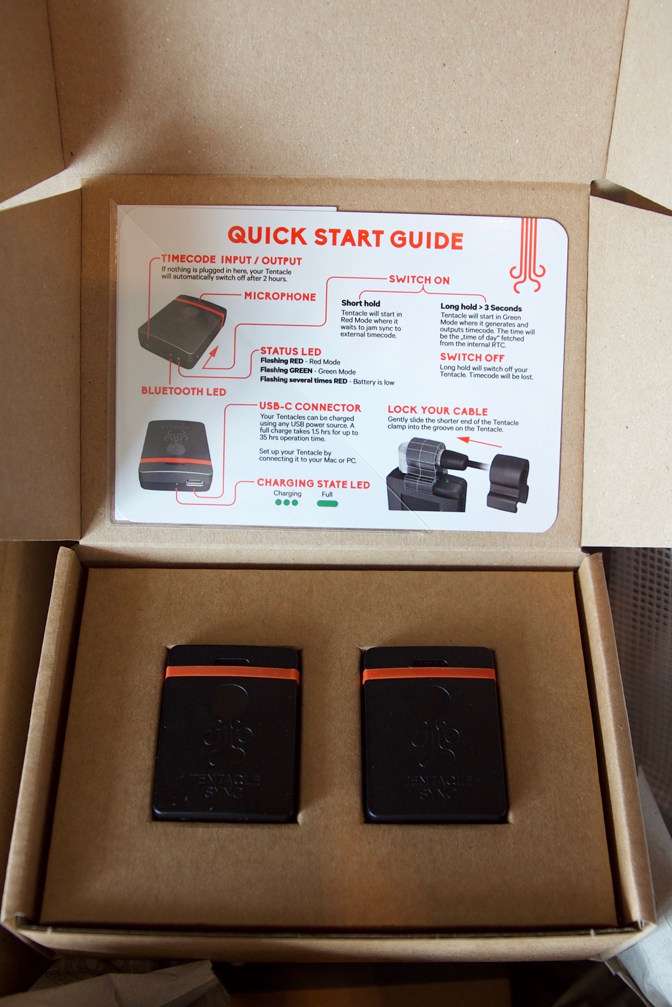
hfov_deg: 36.9
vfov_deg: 53.1
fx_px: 1007
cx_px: 336
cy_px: 504
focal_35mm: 36
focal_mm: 24
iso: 1250
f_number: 3.5
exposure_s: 1/50
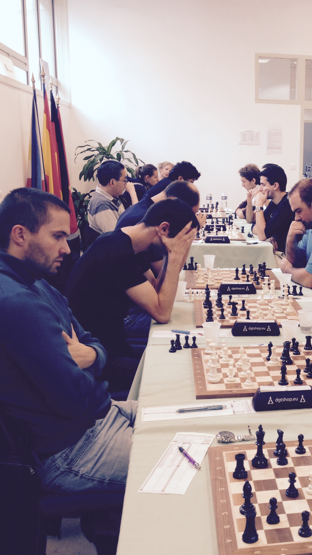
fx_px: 750
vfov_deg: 40.6
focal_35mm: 51
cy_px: 277
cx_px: 313
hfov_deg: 22.6
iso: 50
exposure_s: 1/40
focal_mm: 4.28
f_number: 2.4
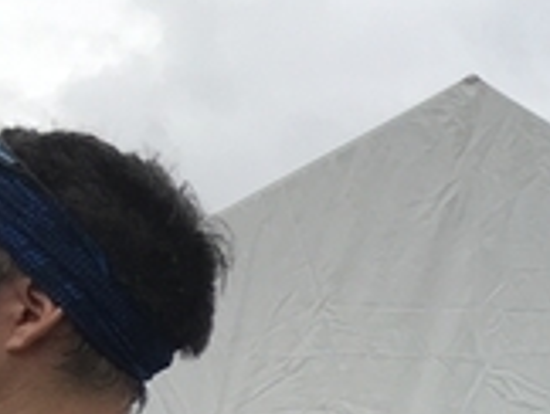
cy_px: 930
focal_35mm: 183
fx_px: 2912
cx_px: 1490
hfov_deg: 9.2
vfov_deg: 7.7
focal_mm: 4.15
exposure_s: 1/596
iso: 25
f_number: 2.2
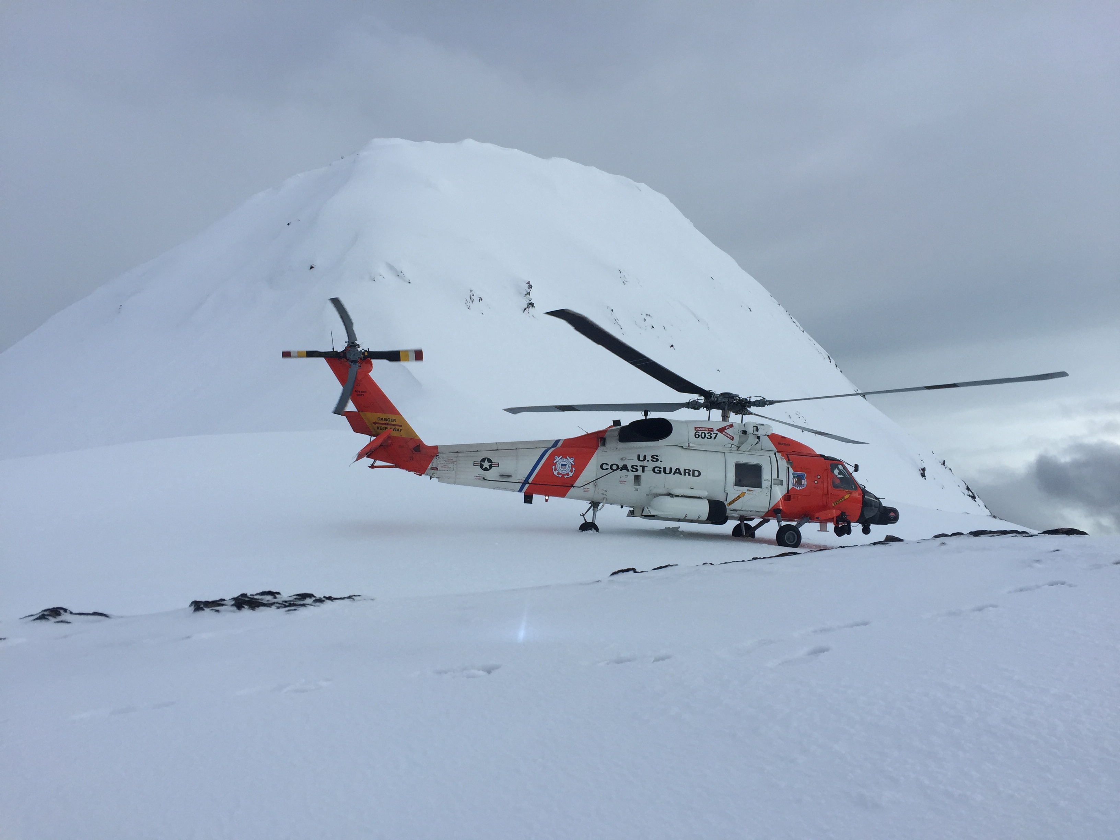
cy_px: 420
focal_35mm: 29
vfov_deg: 48.2
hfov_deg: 61.7
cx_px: 560
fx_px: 938
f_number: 2.2
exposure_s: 1/2475
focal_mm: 4.15
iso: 32
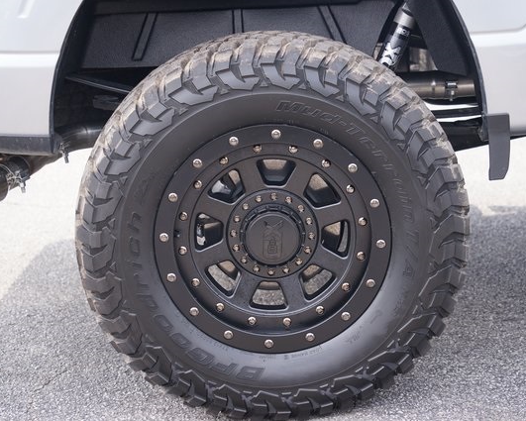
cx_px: 261
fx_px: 1339
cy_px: 210
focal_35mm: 86
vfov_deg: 17.9
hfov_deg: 22.2
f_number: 4
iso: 400
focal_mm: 76
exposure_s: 1/500
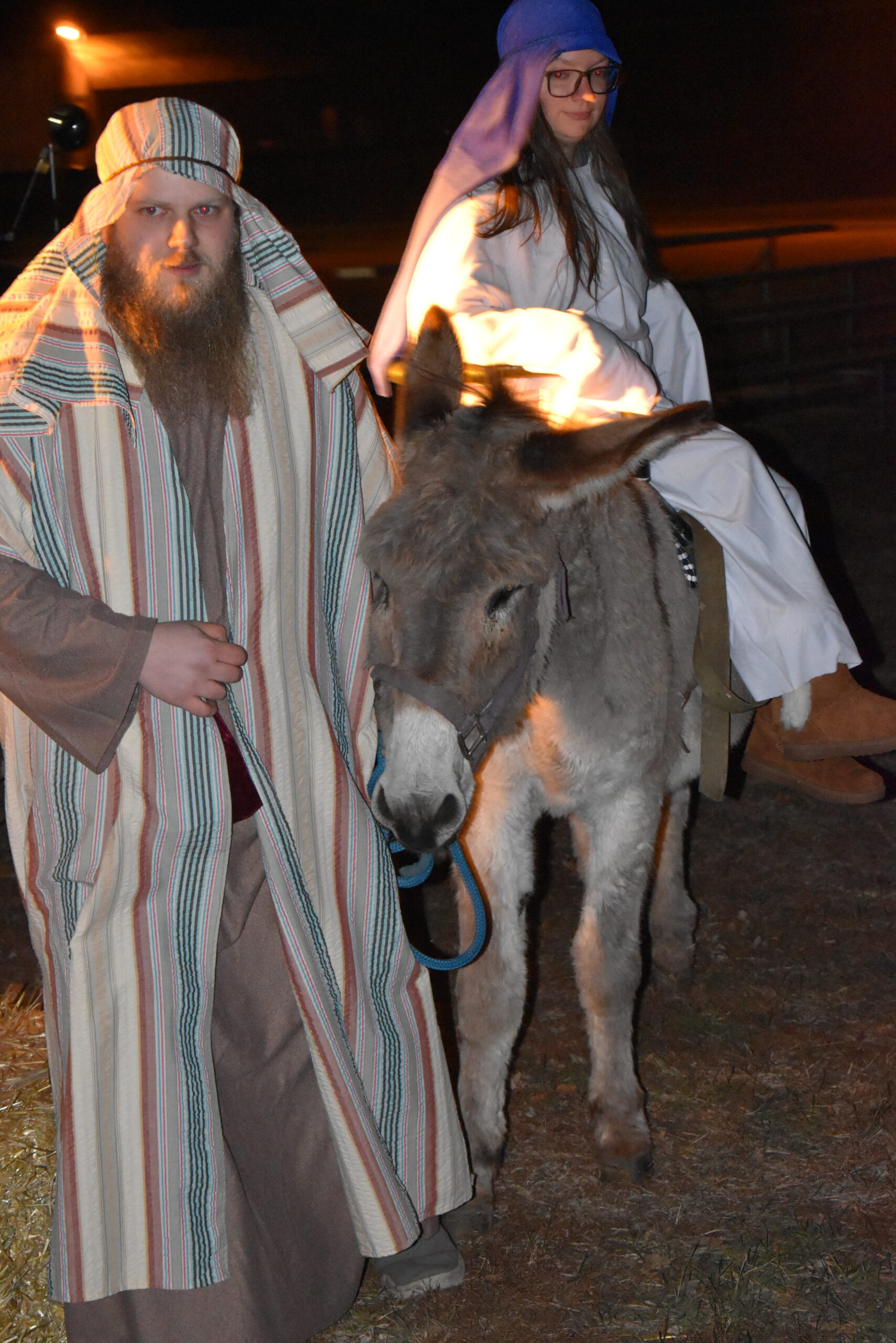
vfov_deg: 24.6
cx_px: 448
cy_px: 672
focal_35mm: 82
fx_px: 3079
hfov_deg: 16.6
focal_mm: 55
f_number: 5.6
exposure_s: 1/60
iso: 6400
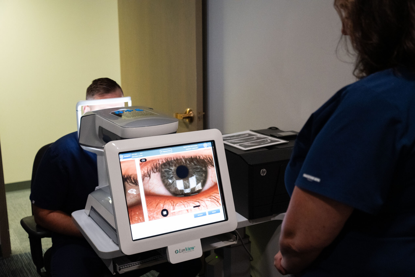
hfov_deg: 44.5
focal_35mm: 44
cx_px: 208
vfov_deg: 30.5
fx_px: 507
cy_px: 138
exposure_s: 1/80
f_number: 4.2
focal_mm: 44
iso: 3200
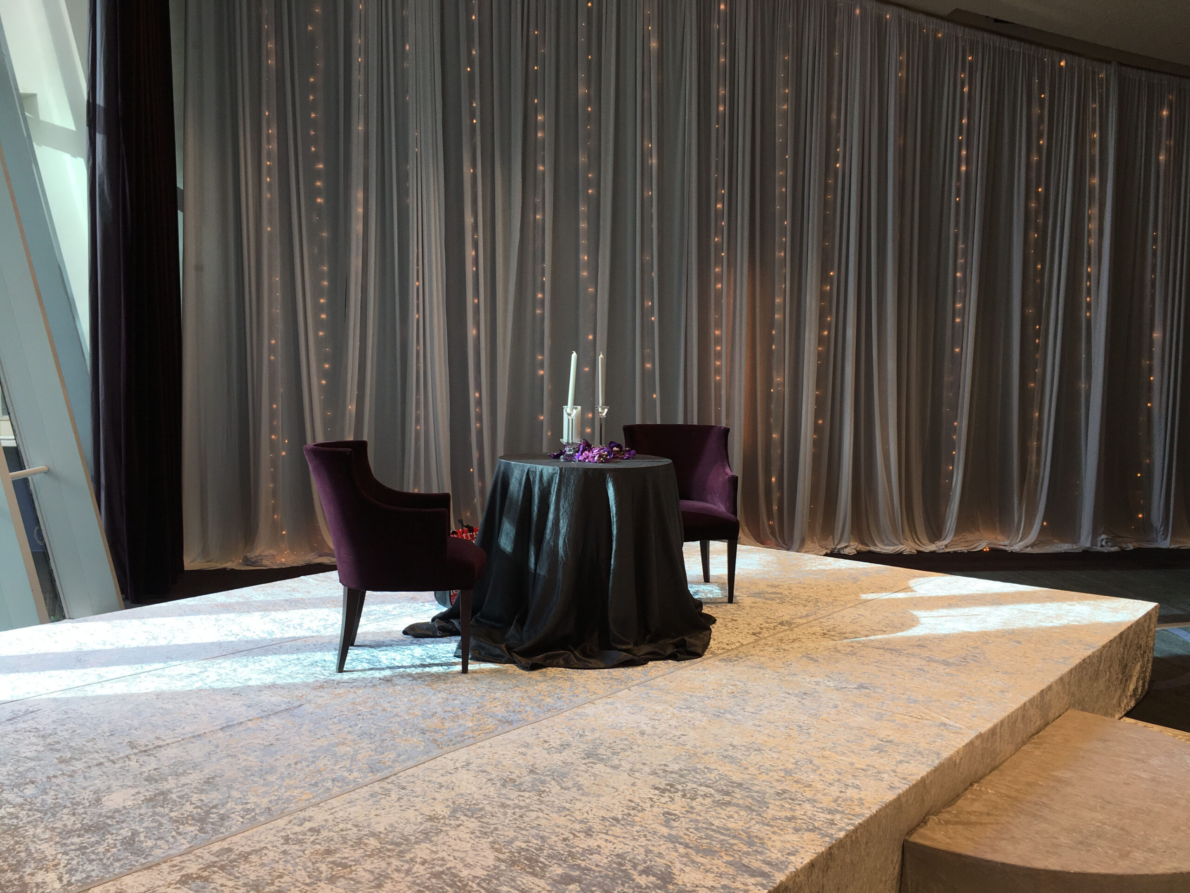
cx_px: 595
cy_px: 446
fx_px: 997
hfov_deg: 61.7
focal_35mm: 29
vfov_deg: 48.2
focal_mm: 4.15
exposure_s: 1/60
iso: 25
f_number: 2.2
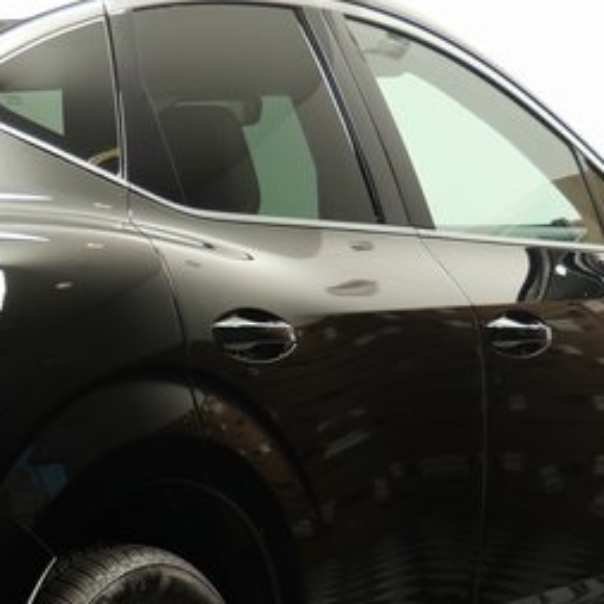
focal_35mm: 129
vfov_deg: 13.4
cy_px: 585
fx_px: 2547
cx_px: -198
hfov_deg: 13.0
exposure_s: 1/250
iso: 250
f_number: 4
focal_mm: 18
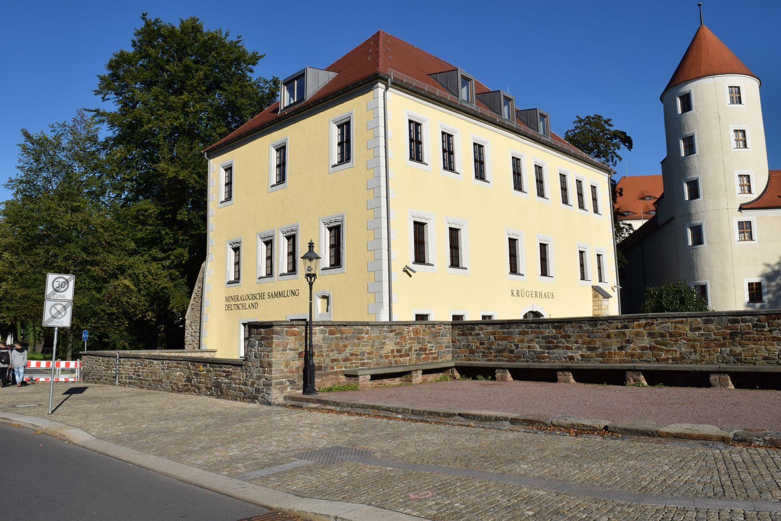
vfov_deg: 47.9
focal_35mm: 27
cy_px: 260
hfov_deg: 67.4
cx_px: 390
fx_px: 586
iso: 100
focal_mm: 18
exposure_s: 1/80
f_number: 18
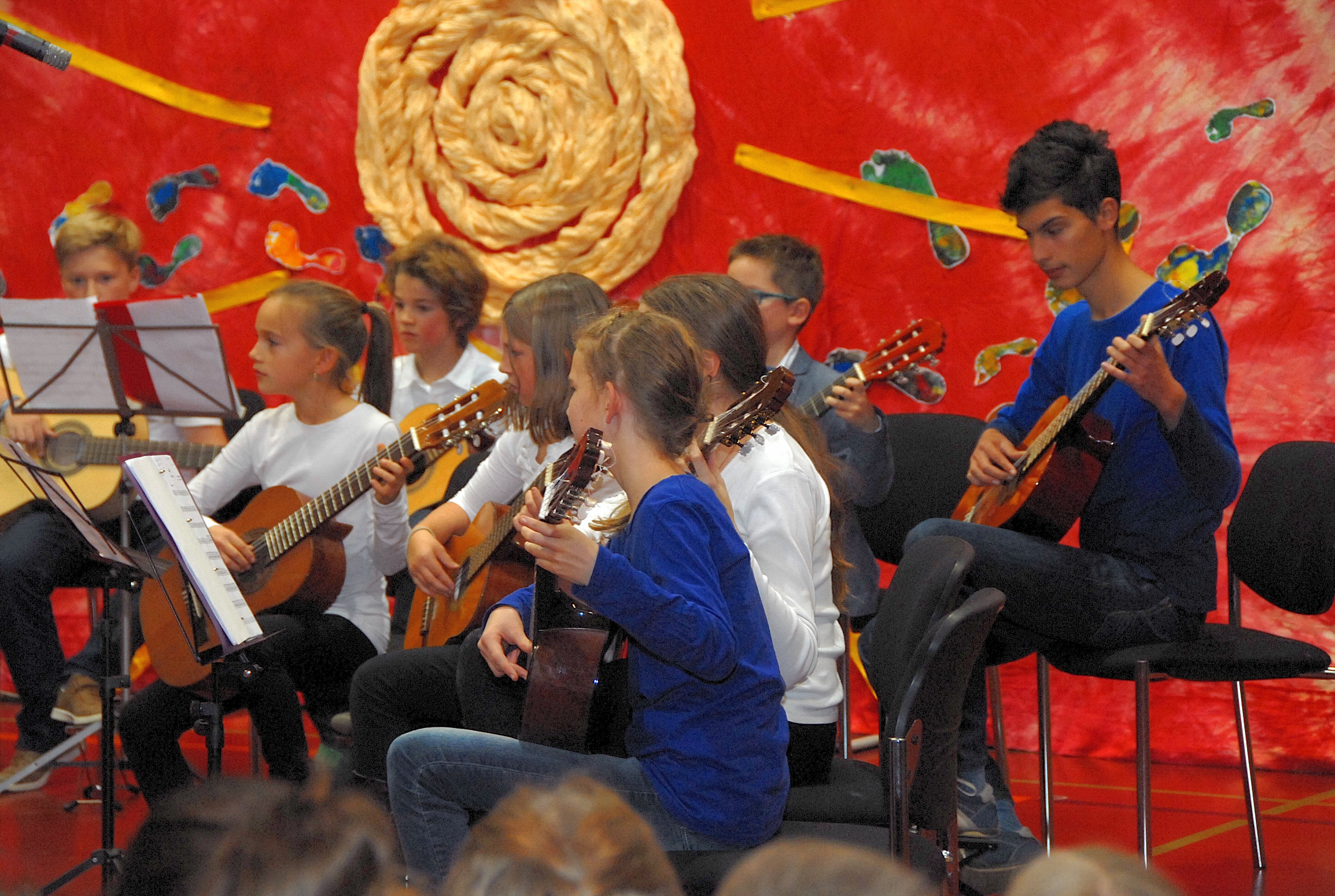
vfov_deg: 9.7
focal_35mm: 142
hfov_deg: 14.4
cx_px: 668
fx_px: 5295
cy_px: 448
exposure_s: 1/60
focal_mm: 95
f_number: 5.6
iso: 400
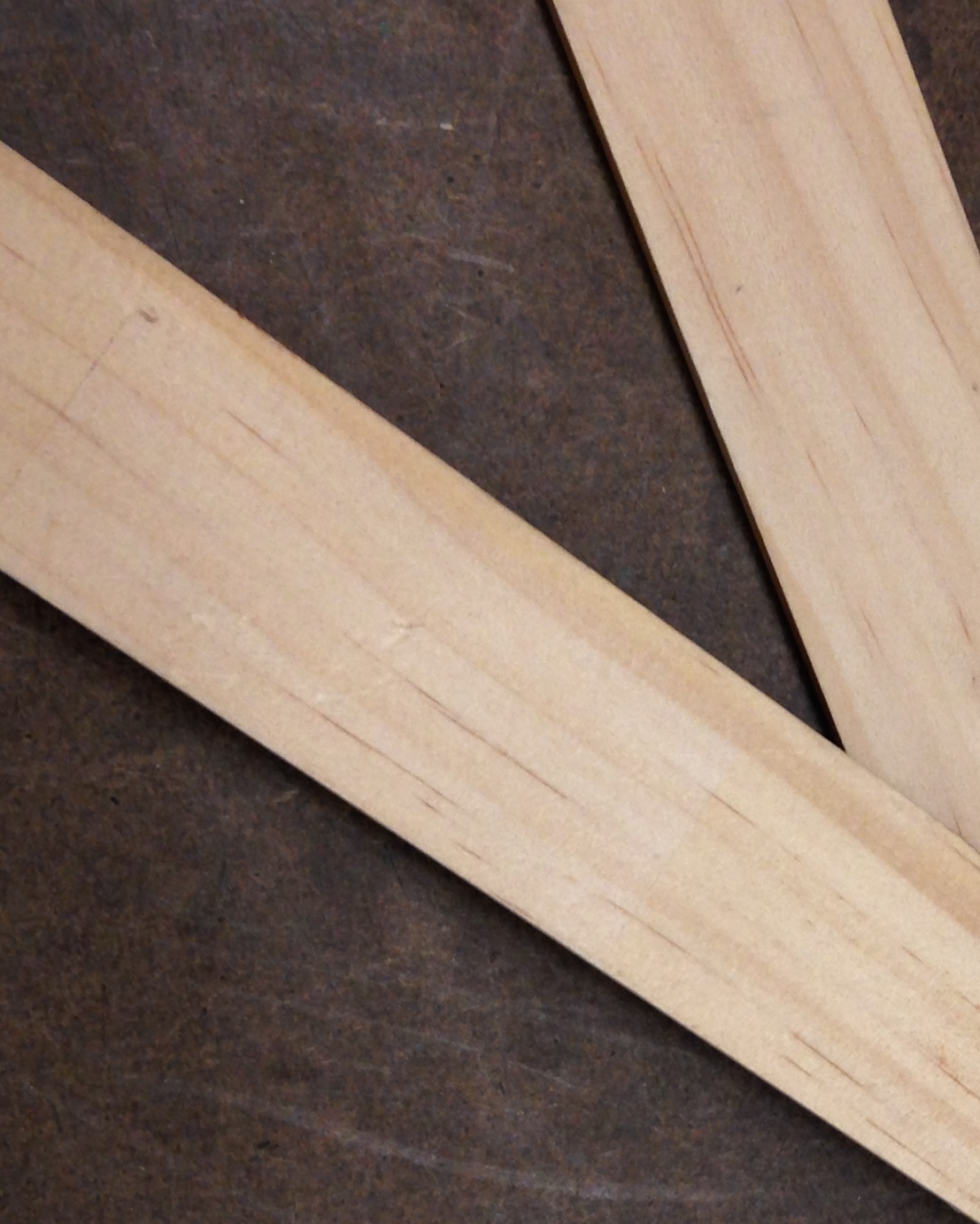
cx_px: 1037
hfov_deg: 19.4
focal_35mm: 76
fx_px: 2754
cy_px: 1127
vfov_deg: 24.3
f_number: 2.4
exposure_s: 1/20
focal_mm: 4.12
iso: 64
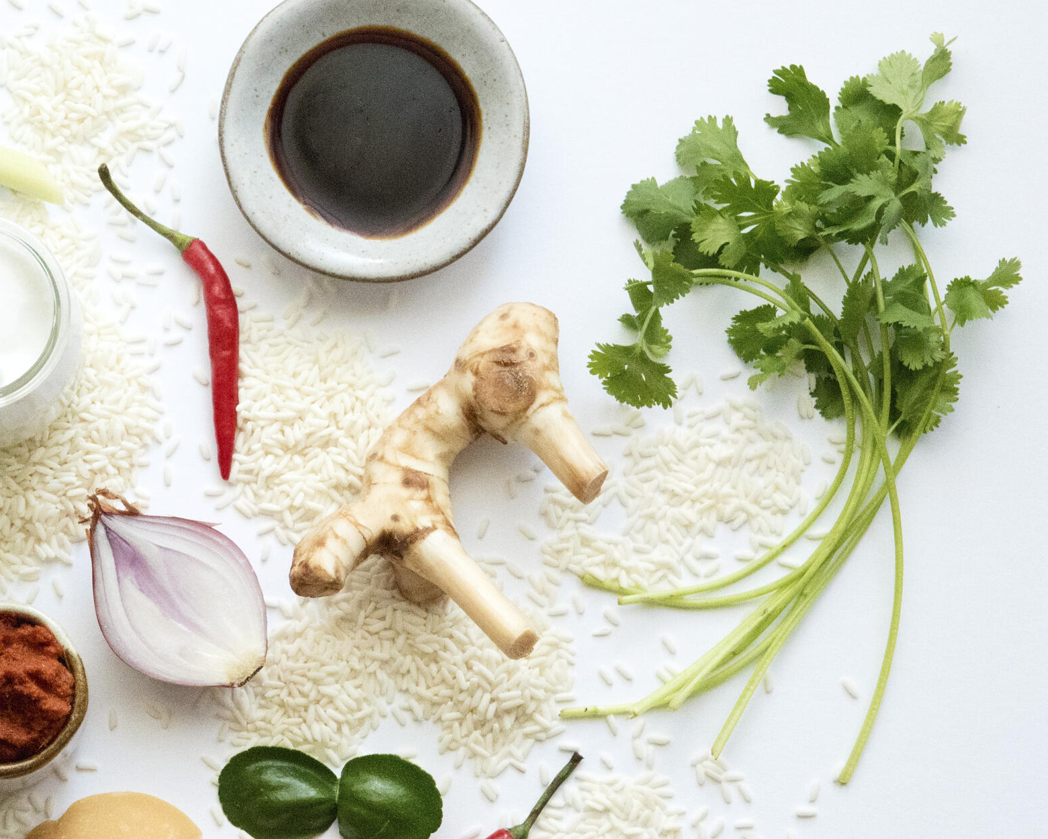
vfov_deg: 10.8
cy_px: 486
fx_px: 4435
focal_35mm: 143
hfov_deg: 13.4
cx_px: 142
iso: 5000
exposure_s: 1/60
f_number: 13
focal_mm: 66
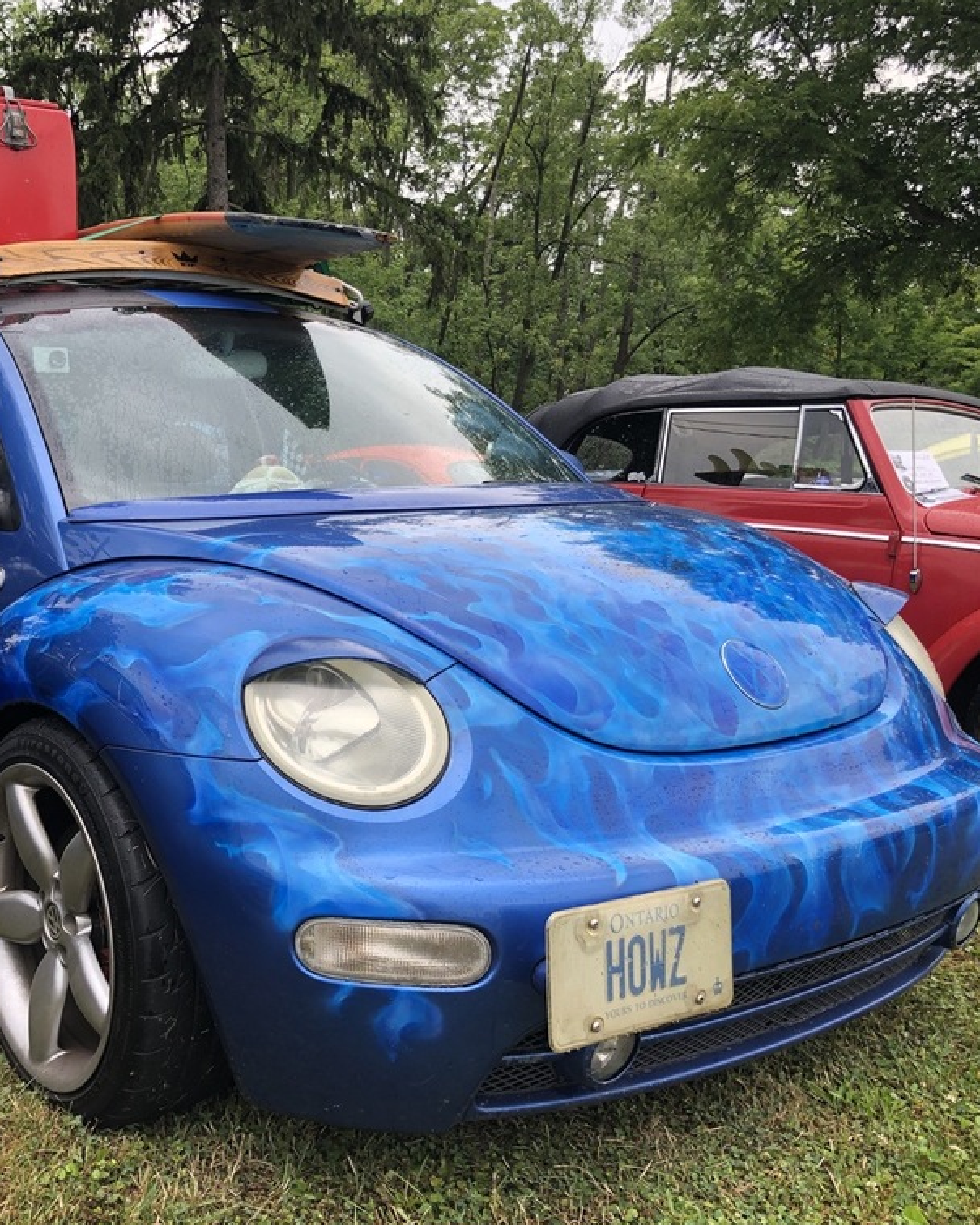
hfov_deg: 39.1
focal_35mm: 37
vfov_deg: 49.1
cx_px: 245
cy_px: 619
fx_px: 1341
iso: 20
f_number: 1.8
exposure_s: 1/146
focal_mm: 3.99
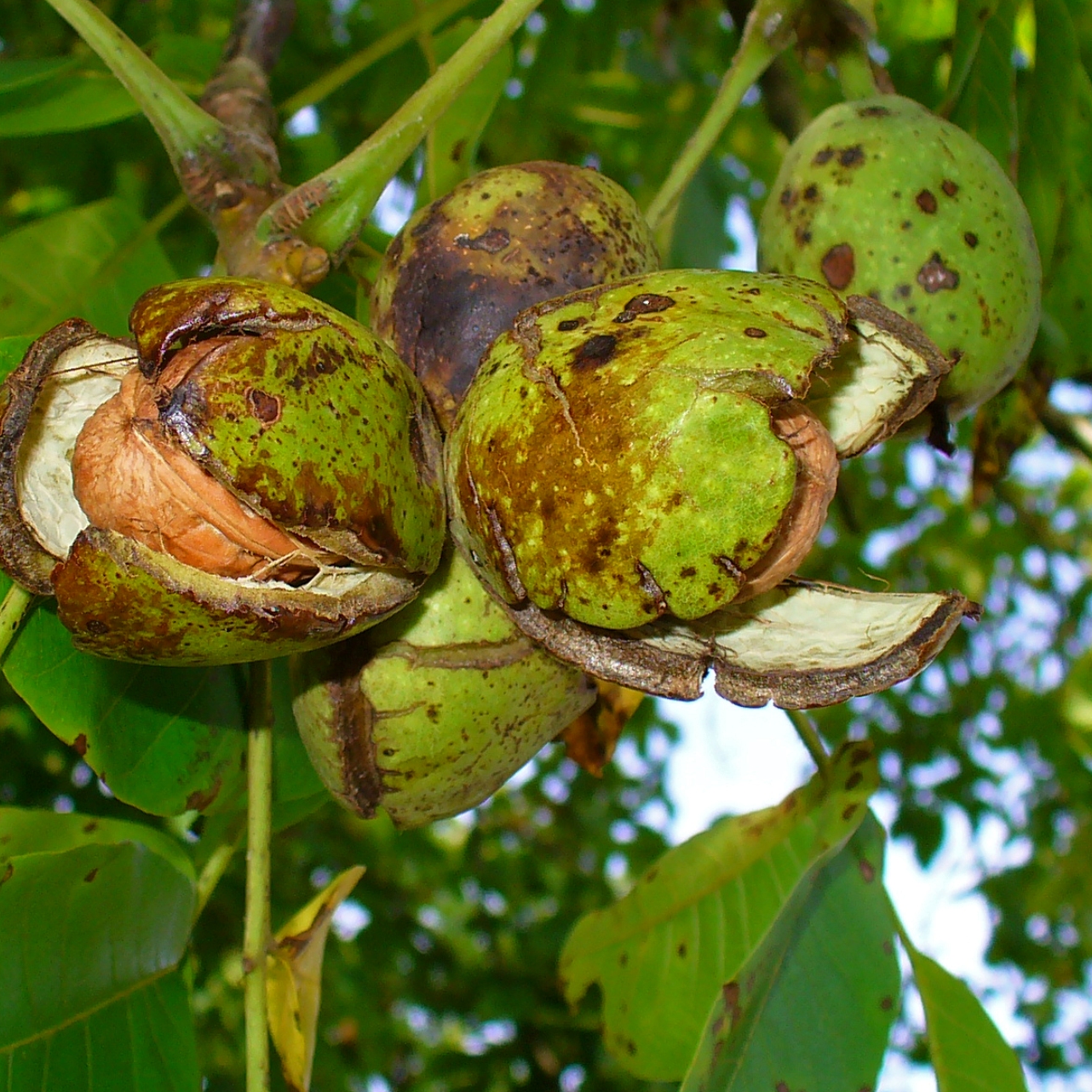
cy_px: 509
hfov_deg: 35.3
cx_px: 457
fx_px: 1713
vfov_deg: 35.3
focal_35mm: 48
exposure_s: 1/200
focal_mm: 6.1
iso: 64
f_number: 2.8
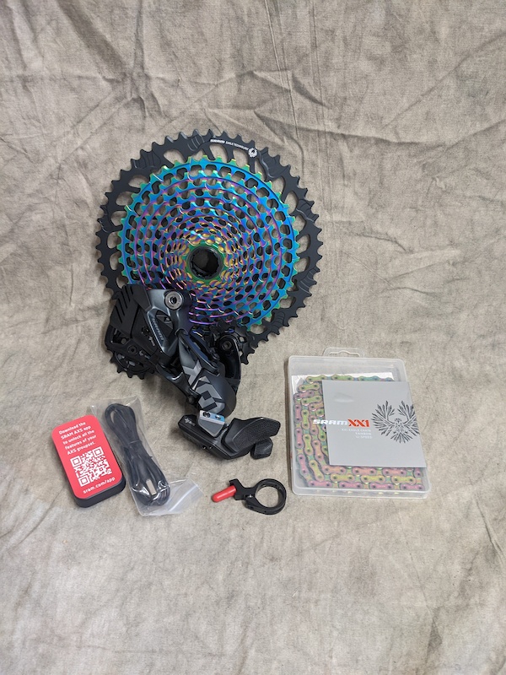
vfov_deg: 65.3
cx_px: 253
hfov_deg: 51.4
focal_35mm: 27
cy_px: 338
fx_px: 526
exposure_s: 1/24
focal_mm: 4.38
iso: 93
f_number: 1.73
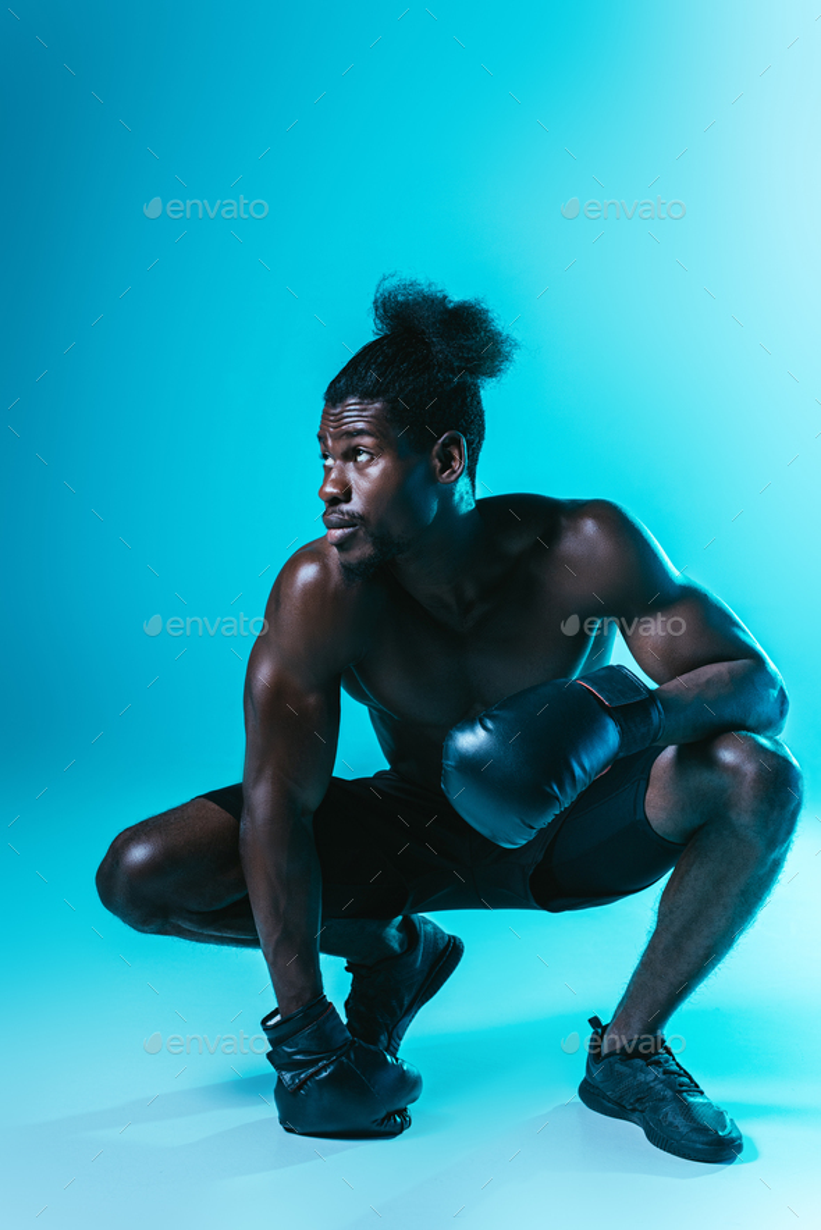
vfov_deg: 39.6
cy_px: 615
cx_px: 410
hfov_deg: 27.0
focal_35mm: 50
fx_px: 1709
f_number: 5.6
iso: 500
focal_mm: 50
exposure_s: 1/500
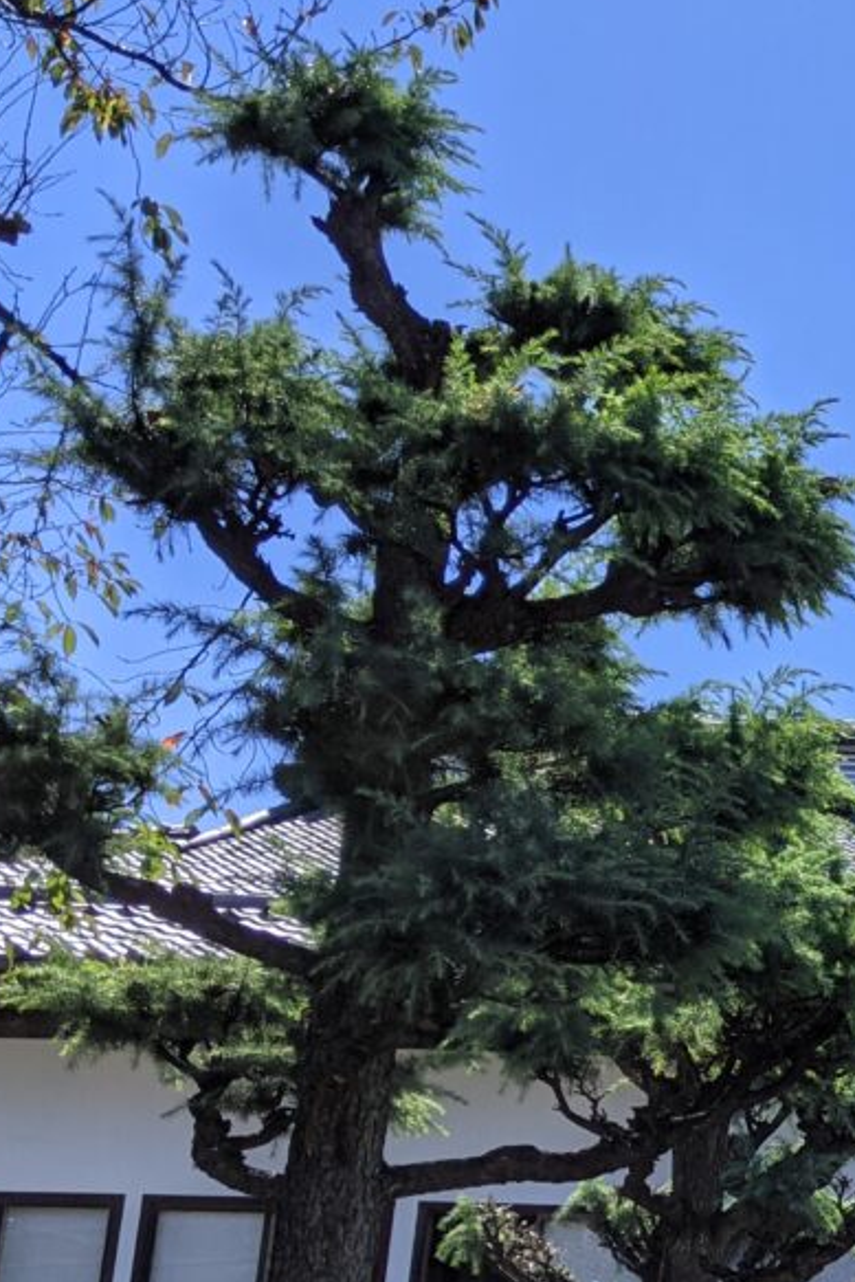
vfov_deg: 26.9
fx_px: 2634
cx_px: 1484
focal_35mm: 74
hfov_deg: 16.0
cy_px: 985
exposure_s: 1/2132
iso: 55
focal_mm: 4.44
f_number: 1.8
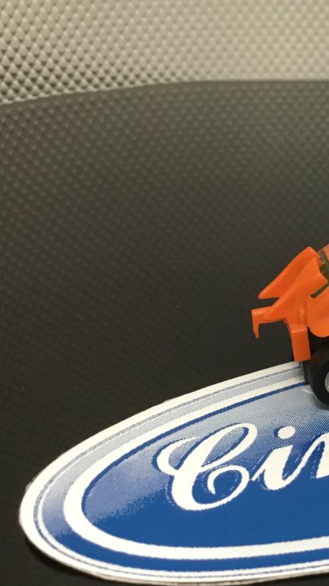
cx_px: 362
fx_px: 713
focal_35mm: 46
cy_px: 293
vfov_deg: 44.6
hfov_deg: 24.3
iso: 200
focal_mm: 3.3
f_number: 2.4
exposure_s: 1/30
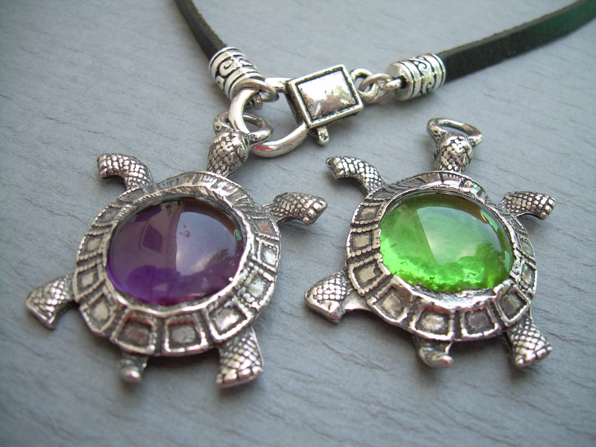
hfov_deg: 49.0
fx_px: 654
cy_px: 224
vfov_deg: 37.7
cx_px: 298
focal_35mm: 38
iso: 50
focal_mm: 6.3
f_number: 2.8
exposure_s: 1/149
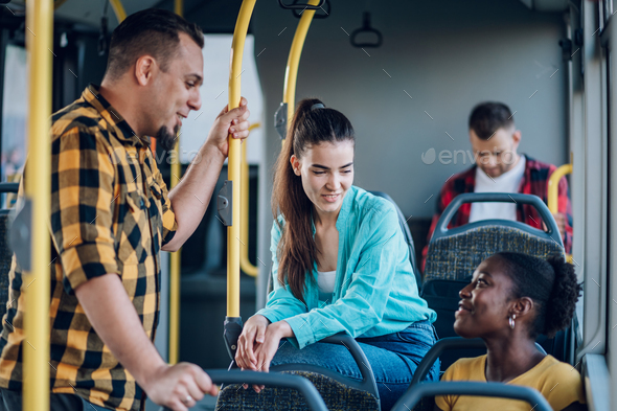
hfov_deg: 23.9
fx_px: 1456
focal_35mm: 85
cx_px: 308
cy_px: 206
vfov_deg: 16.1
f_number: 1.8
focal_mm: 85
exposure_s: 1/200
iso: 320
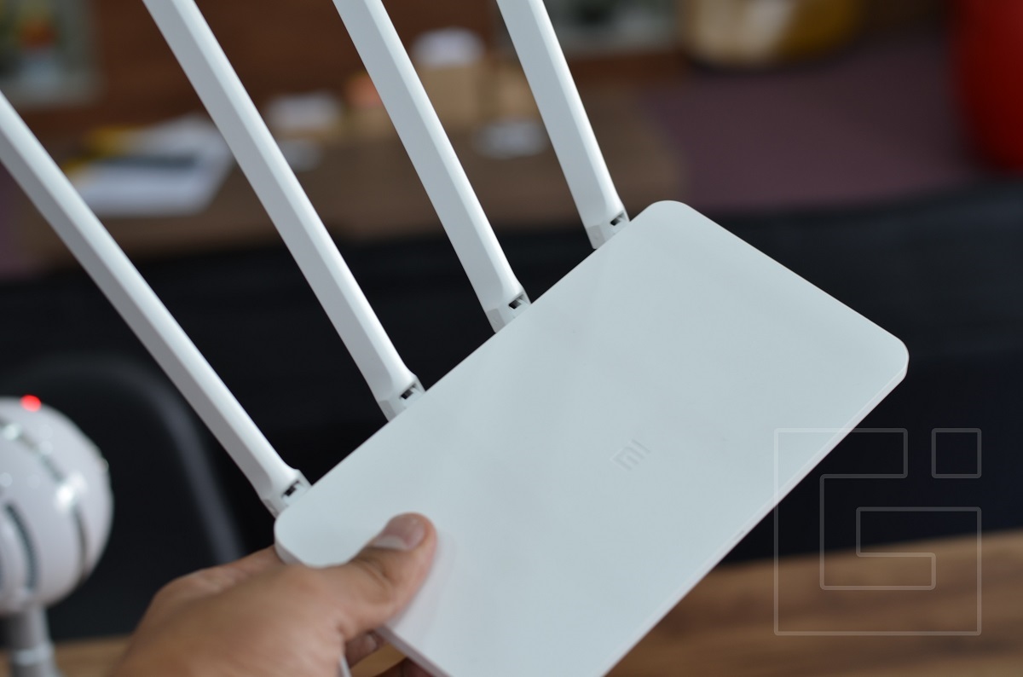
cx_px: 512
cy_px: 338
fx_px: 2126
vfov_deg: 18.1
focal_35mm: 75
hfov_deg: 27.1
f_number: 3.5
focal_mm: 50
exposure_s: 1/50
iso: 125
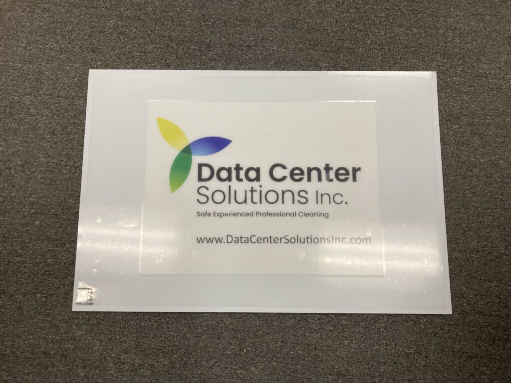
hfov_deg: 63.4
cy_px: 192
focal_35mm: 28
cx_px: 256
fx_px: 413
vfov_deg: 49.7
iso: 50
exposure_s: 1/60
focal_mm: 3.99
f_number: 1.8
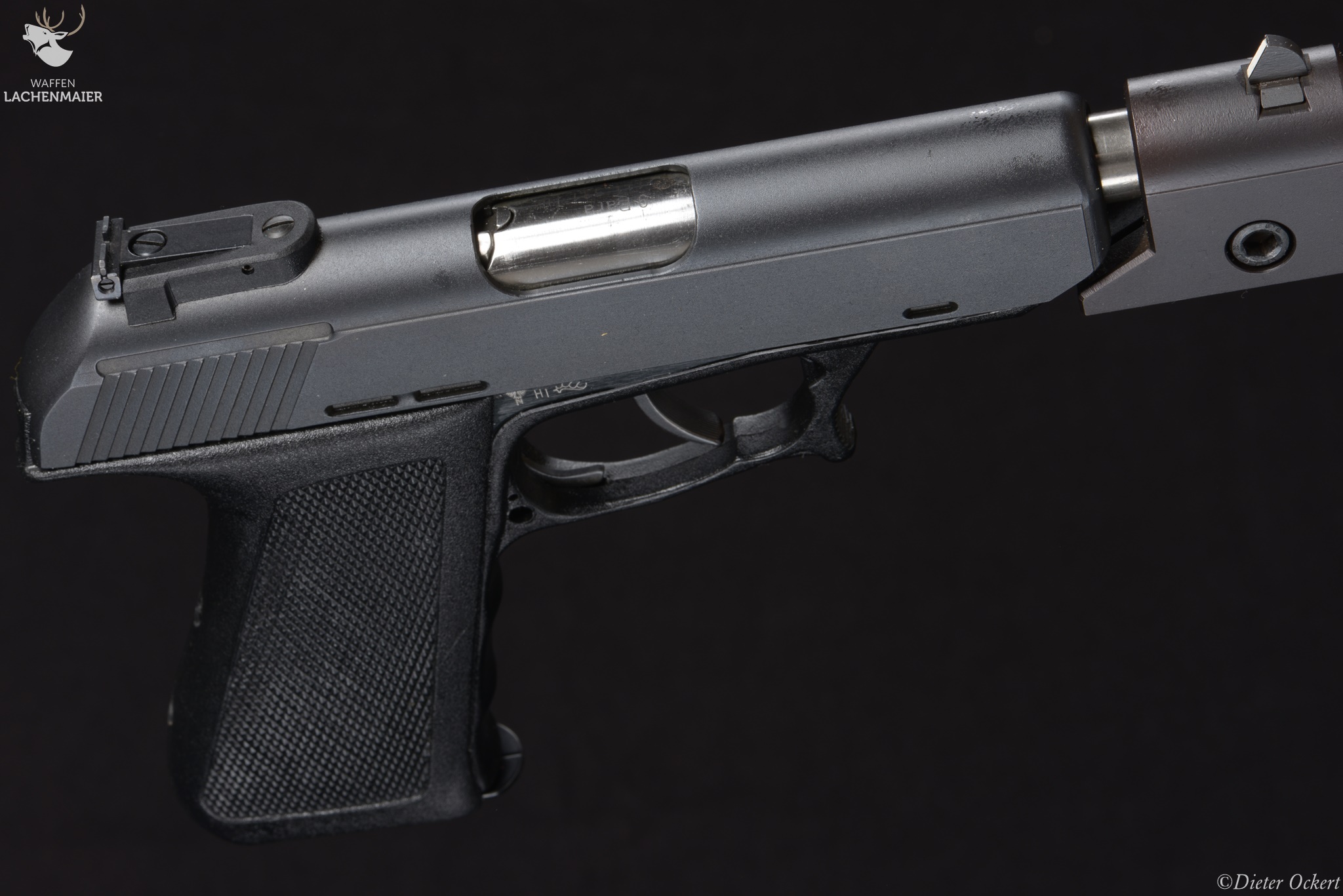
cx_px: 672
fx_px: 3918
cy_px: 448
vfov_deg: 13.1
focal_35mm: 105
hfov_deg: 19.4
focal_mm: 105
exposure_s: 1/60
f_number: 22
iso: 100
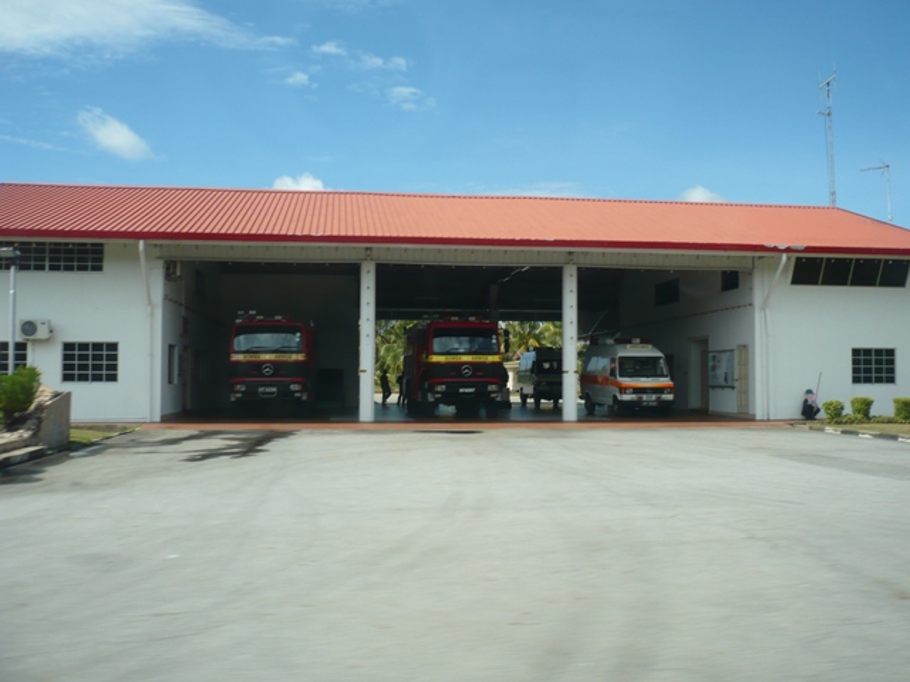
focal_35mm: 35
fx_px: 920
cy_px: 341
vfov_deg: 40.7
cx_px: 455
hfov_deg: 52.6
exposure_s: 1/200
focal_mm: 5.8
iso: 100
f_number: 8
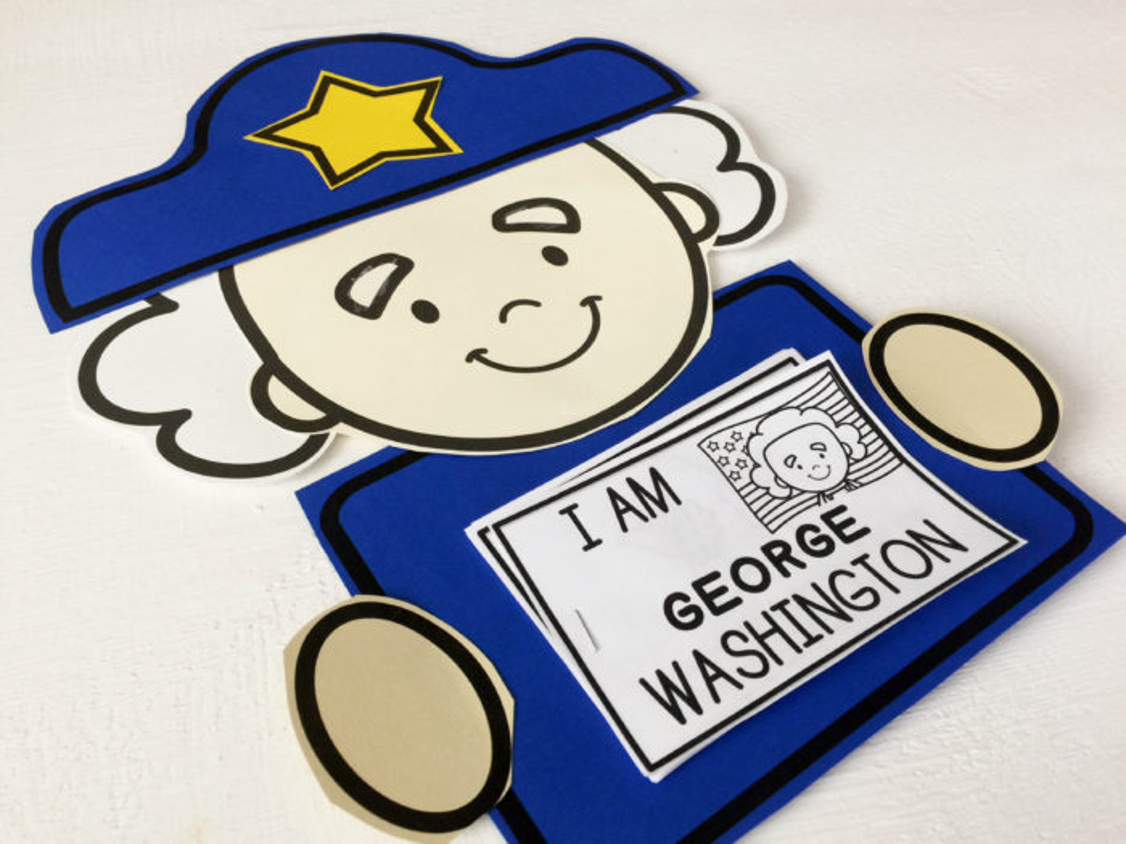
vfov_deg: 48.2
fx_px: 943
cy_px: 422
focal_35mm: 29
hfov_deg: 61.7
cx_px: 563
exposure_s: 1/30
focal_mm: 4.15
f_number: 2.2
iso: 40
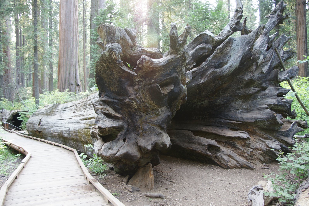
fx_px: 232
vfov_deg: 47.9
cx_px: 154
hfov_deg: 67.4
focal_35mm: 27
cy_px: 103
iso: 400
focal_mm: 18
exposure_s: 1/30
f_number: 3.5
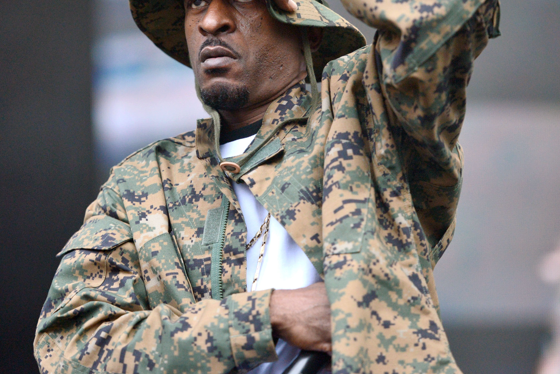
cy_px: 136
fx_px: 3470
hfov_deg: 9.2
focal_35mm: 223
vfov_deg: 6.2
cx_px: 247
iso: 2000
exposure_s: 1/640
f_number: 3.2
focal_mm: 170
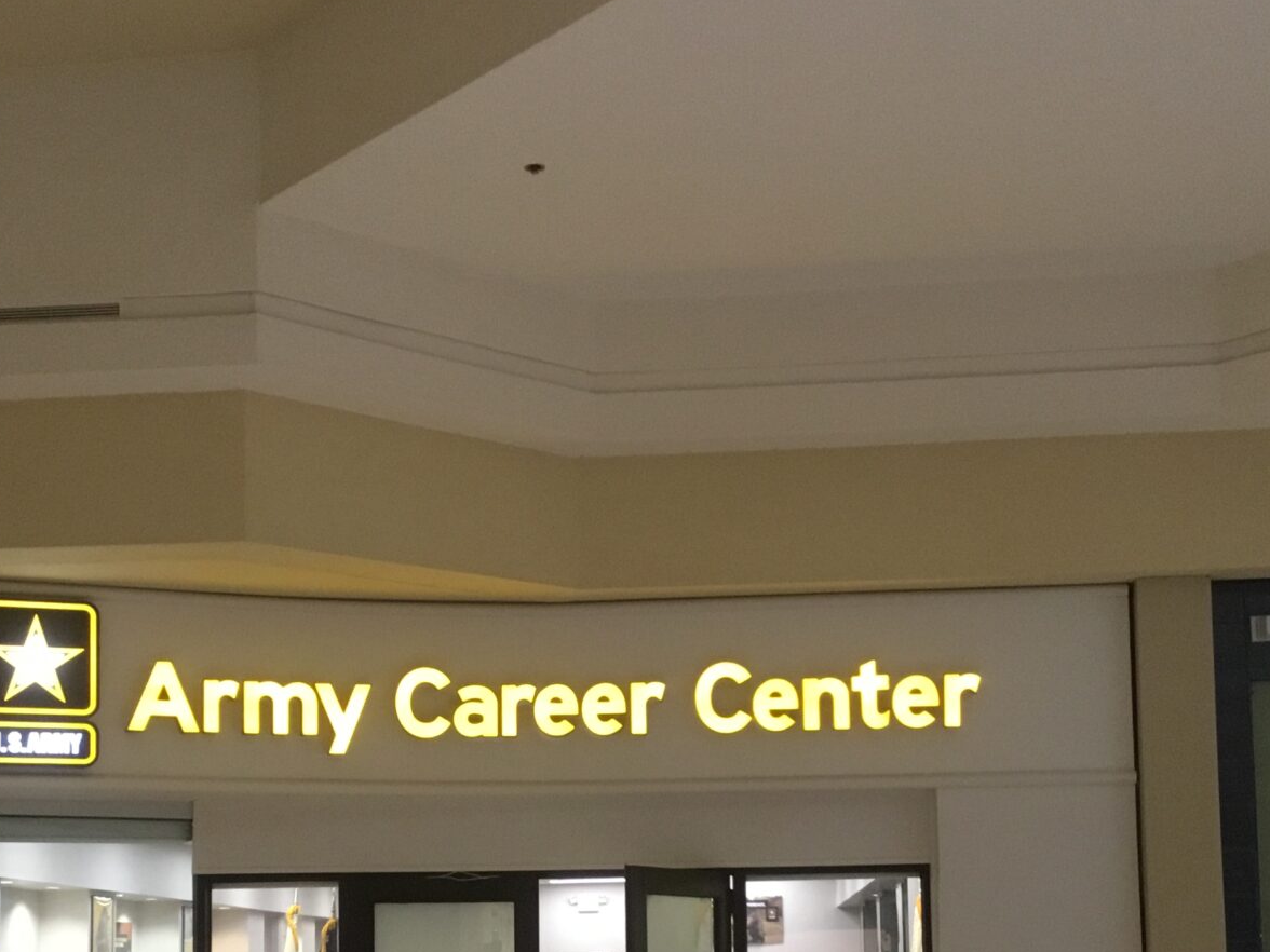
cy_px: 785
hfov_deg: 35.4
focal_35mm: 54
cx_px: 519
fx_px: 1981
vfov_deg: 26.4
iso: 125
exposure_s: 1/30
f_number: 2.4
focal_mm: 3.3
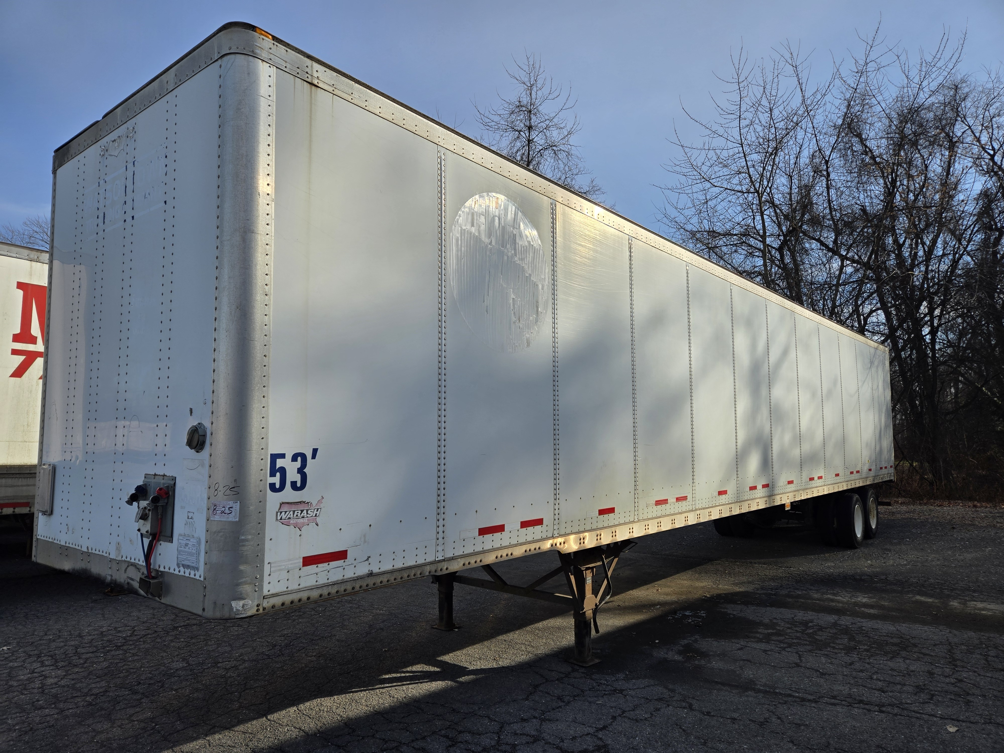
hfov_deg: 73.9
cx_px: 502
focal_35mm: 23
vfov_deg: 58.9
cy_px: 376
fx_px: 667
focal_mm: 5.4
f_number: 1.8
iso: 32
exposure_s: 1/2921
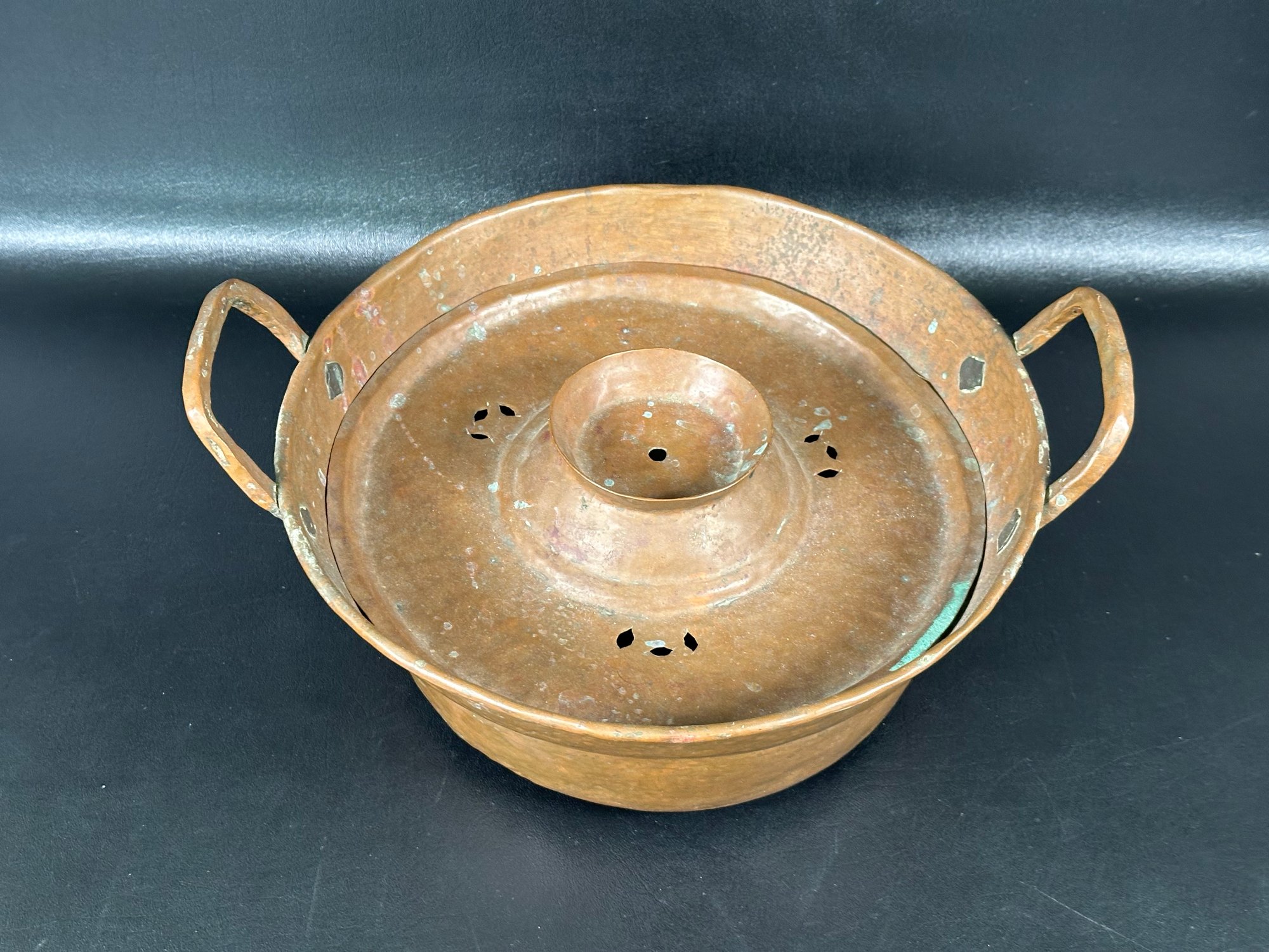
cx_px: 634
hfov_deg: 39.7
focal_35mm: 48
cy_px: 476
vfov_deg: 30.3
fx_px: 1760
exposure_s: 1/60
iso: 200
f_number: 1.78
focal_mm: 6.86
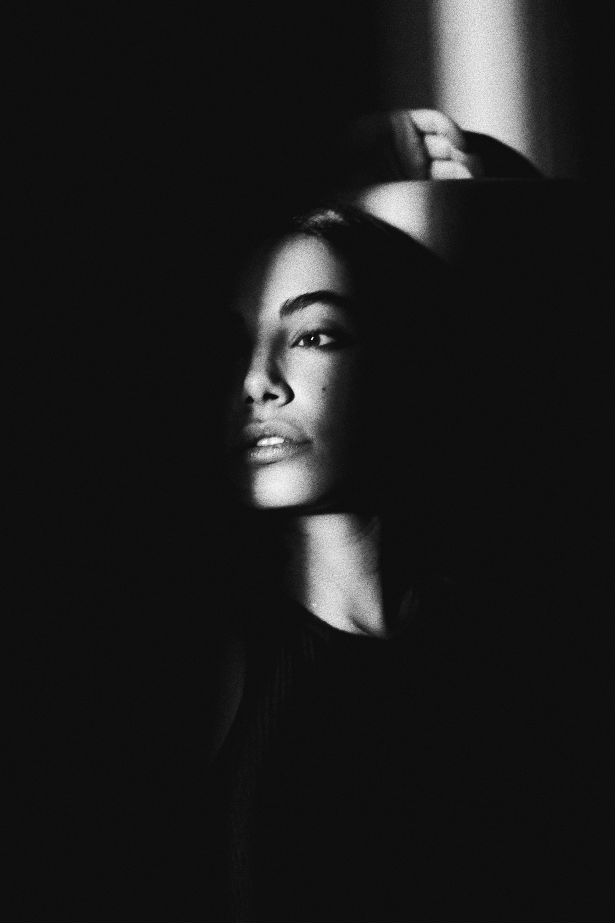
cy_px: 461
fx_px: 1435
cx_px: 340
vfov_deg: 35.6
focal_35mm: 56
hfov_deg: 24.2
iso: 3200
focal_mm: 33
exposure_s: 1/10
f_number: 1.4
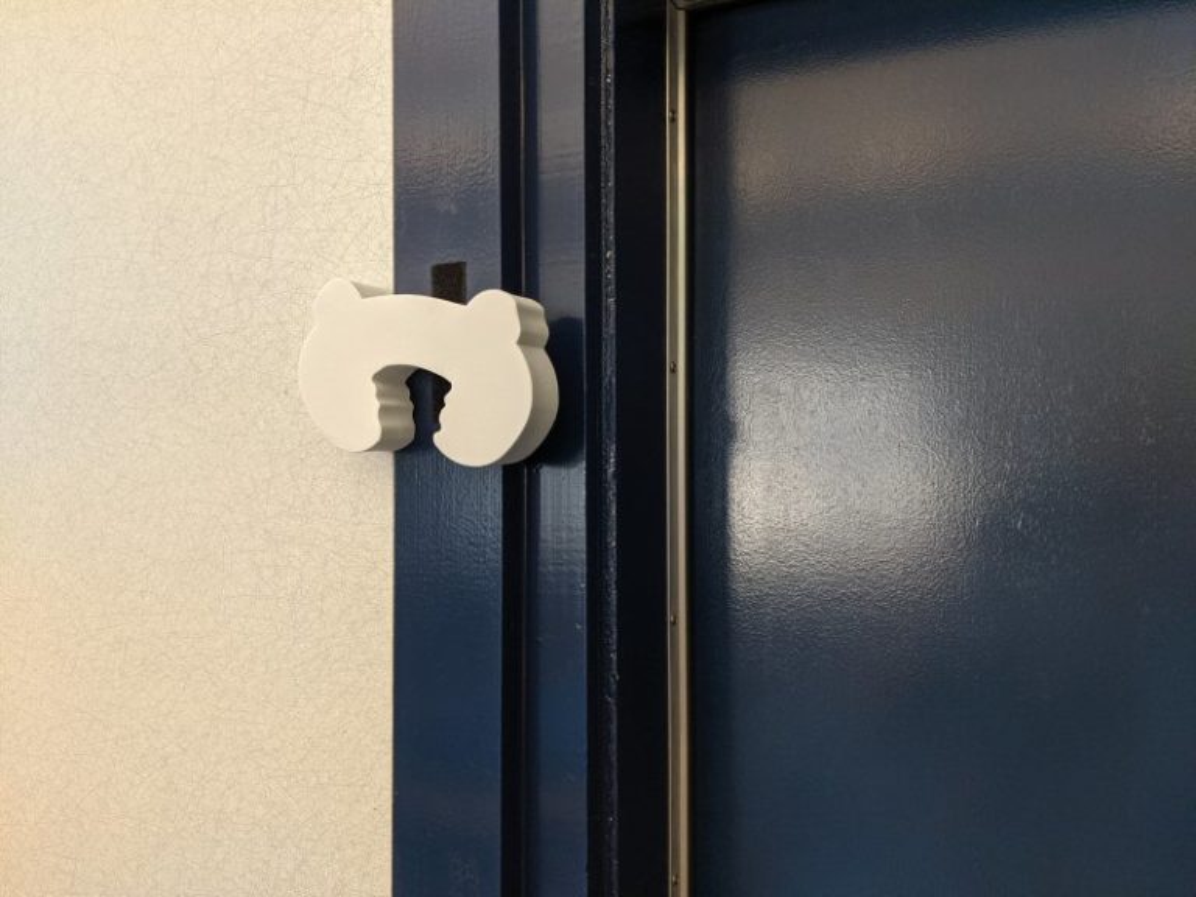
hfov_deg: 65.3
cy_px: 448
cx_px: 598
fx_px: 933
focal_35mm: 27
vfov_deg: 51.4
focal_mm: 4.44
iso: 260
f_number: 1.8
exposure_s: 1/120
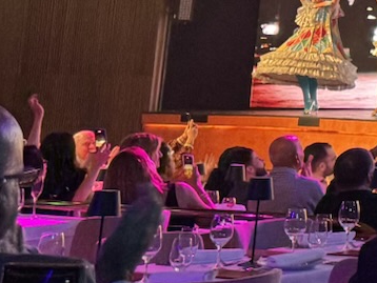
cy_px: -179
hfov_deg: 11.3
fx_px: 1460
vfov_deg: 10.6
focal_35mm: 134
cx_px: 1007
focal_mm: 6.76
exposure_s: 1/52
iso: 160
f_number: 1.78
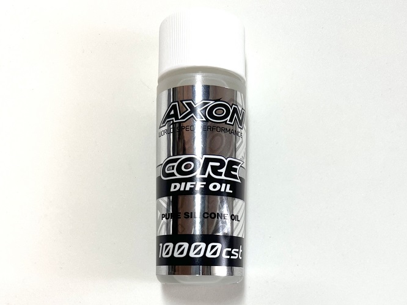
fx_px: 306
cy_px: 152
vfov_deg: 53.1
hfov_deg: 67.3
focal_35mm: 26
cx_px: 204
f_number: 1.5
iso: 40
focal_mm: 5.7
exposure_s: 1/192
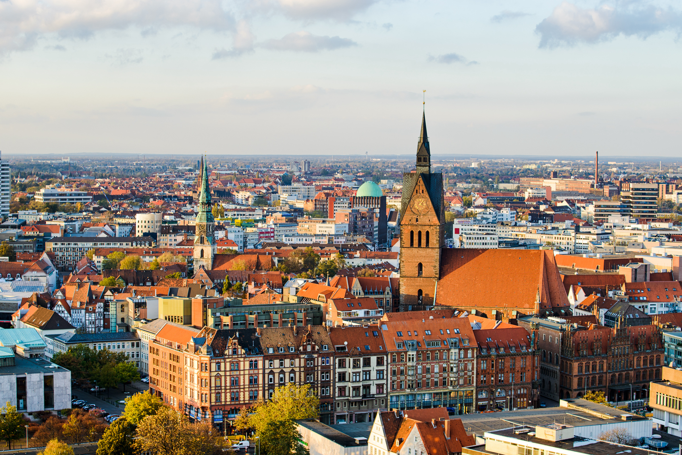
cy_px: 228
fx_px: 1421
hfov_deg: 27.0
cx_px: 341
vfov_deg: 18.2
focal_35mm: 75
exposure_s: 1/60
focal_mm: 75
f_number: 8
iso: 100
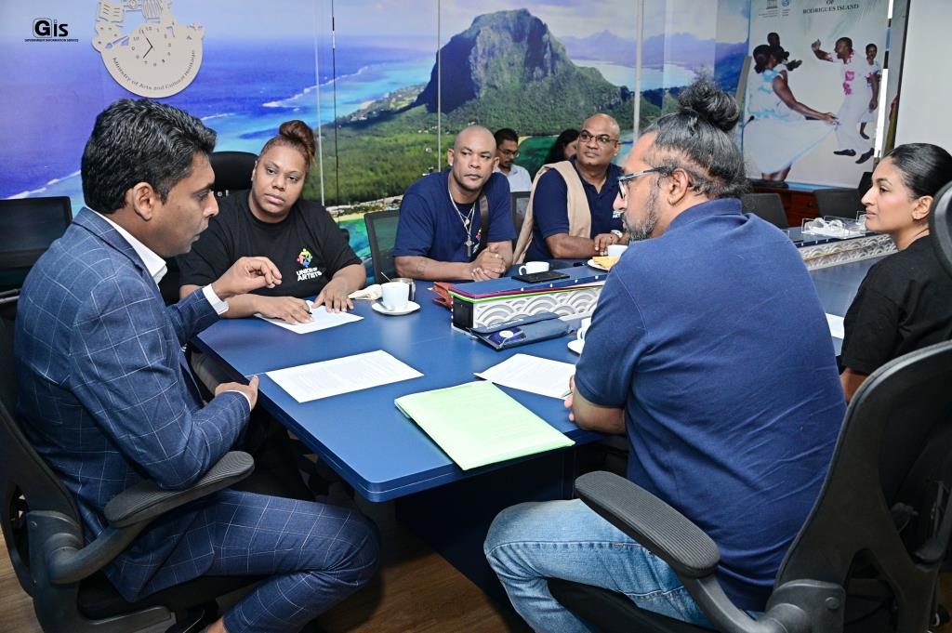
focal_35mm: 28
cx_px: 476
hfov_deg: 65.5
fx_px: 740
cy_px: 316
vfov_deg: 46.3
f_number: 5.6
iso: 2000
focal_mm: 28
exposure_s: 1/200
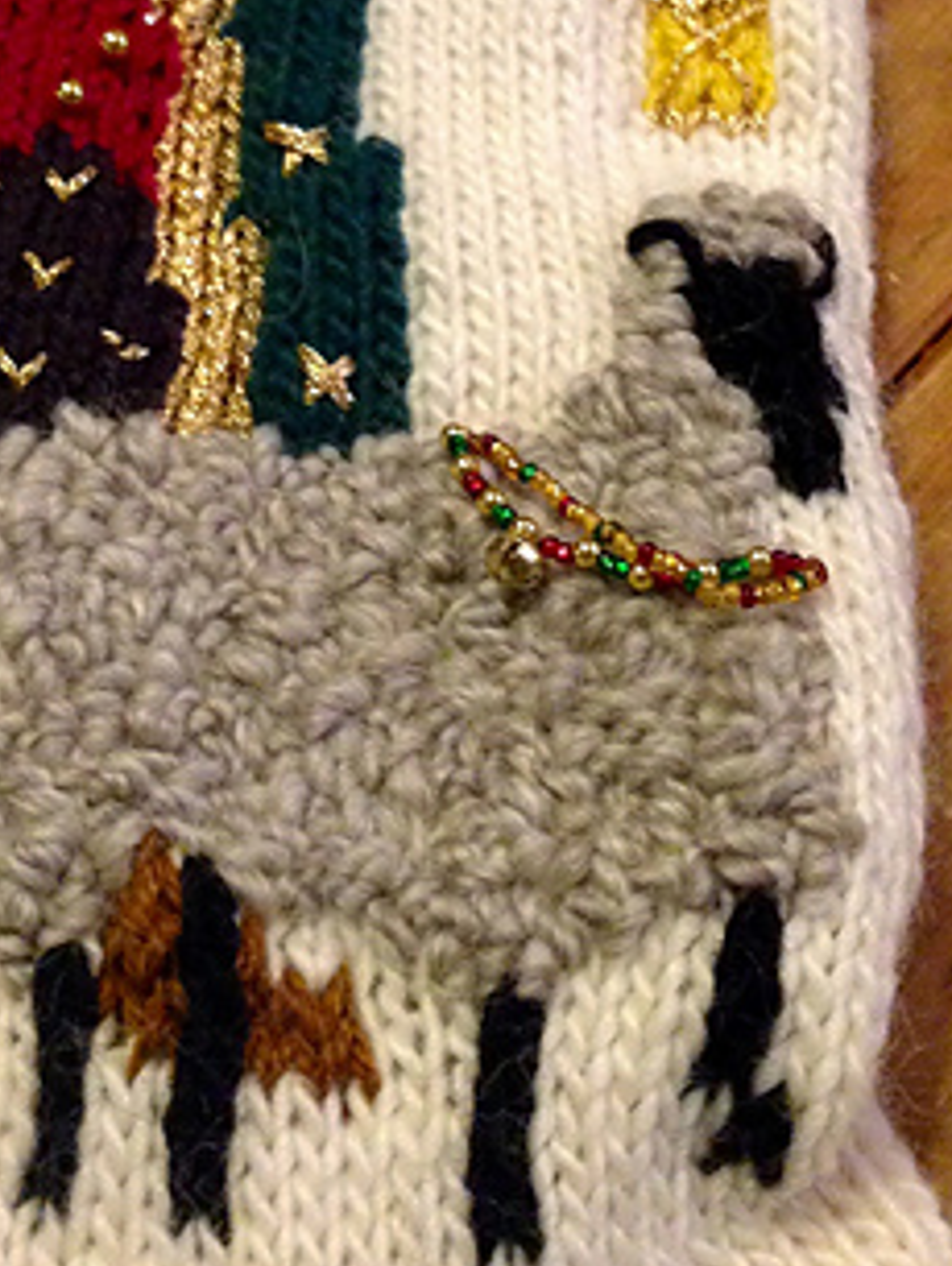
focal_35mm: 69
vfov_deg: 27.5
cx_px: 315
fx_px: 2527
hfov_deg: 21.3
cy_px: 219
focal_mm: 4.12
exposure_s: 1/20
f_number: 2.4
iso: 320
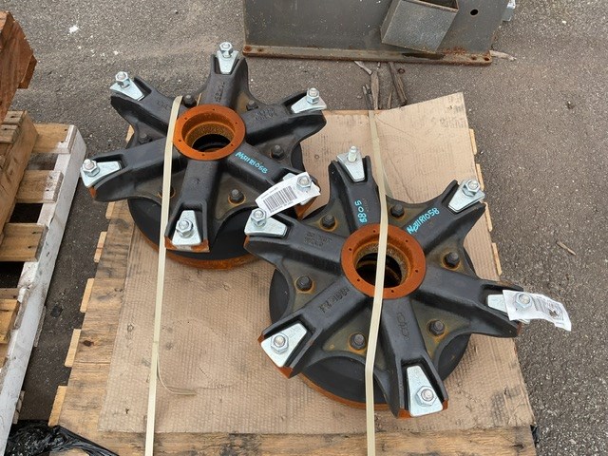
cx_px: 304
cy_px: 228
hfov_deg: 61.7
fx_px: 509
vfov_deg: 48.2
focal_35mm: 29
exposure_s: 1/335
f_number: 1.8
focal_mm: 3
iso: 16
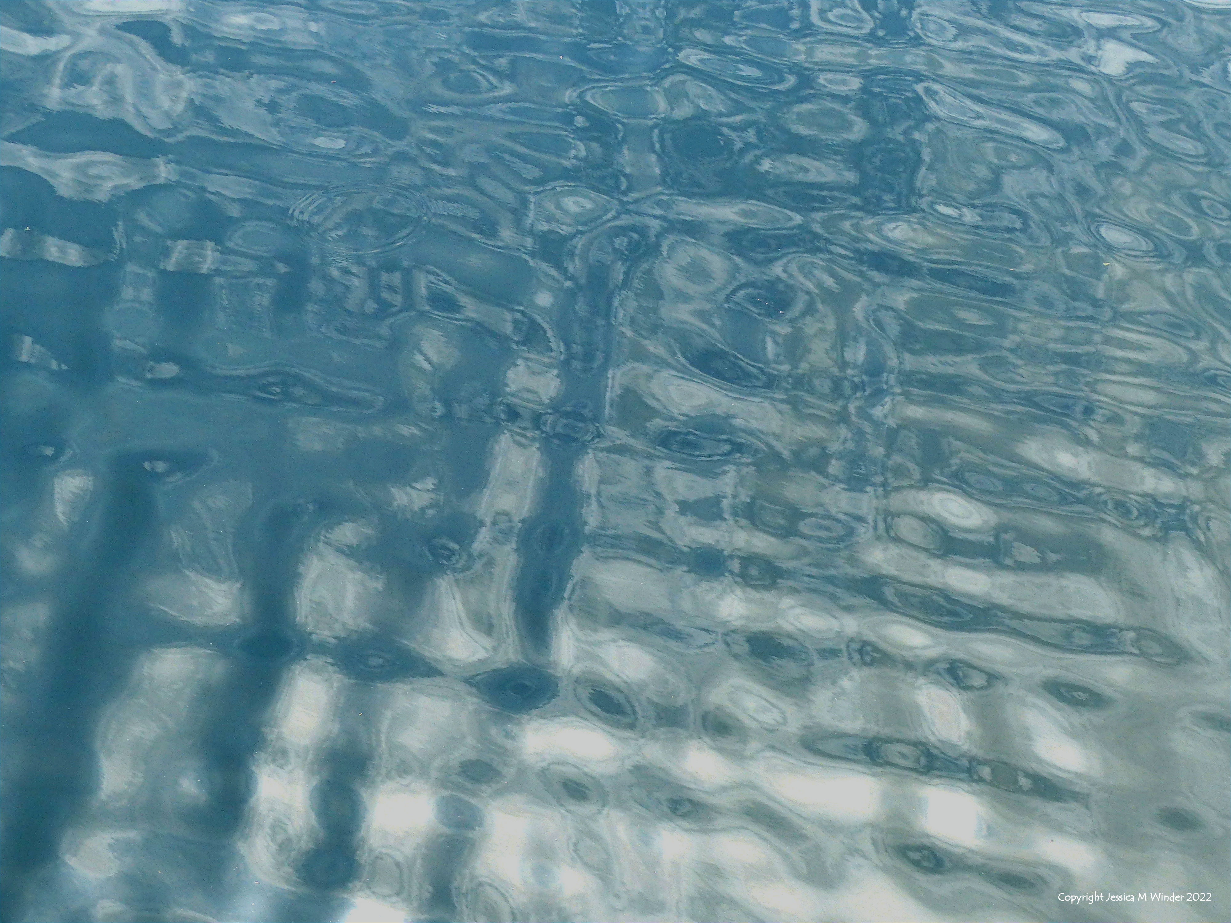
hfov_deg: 15.8
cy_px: 462
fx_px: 4445
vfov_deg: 11.9
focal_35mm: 125
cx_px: 616
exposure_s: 1/800
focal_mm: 20.5
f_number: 4
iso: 100
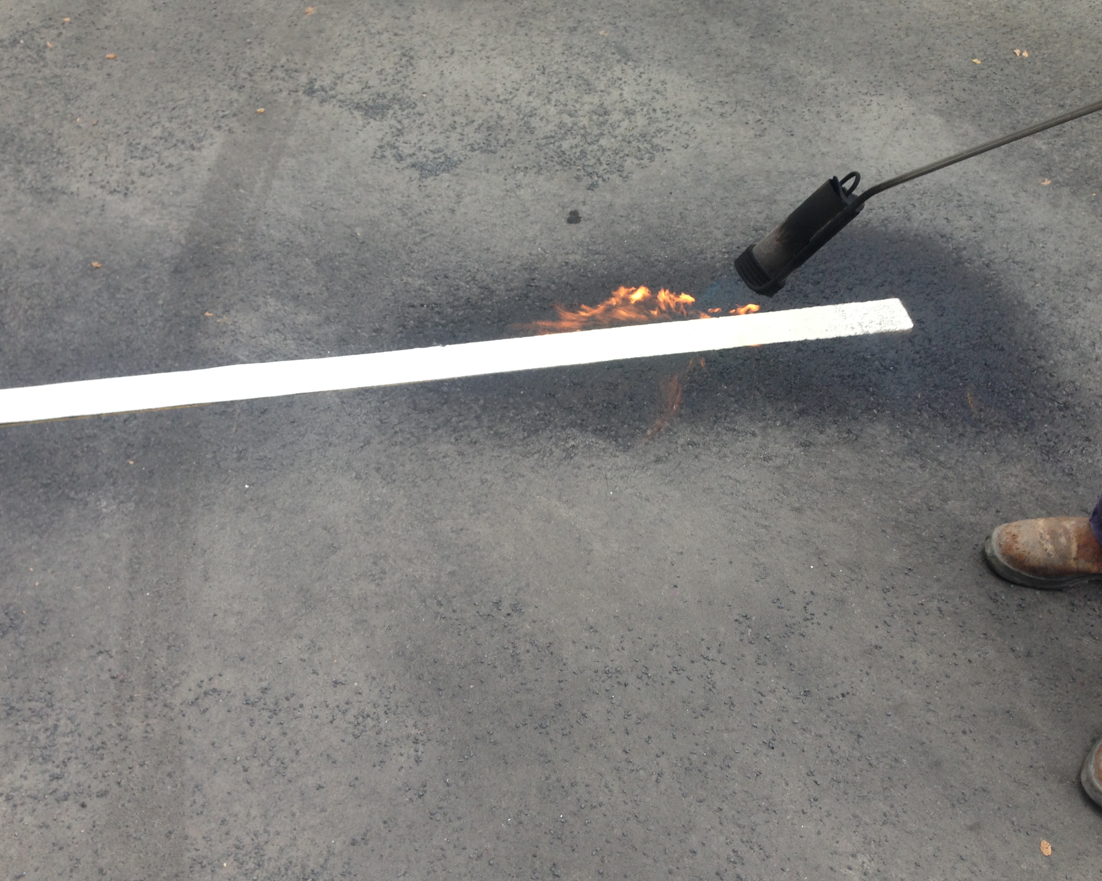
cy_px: 439
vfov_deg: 42.2
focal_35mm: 35
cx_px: 569
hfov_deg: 51.5
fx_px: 1141
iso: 50
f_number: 2.4
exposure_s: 1/313
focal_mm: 4.12
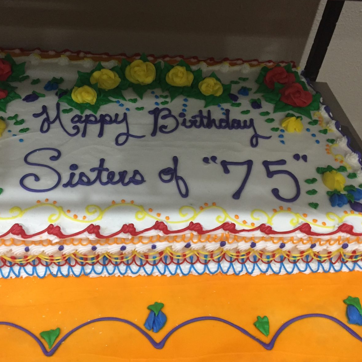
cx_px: 162
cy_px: 183
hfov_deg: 47.1
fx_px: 414
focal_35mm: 35
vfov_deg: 47.2
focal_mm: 4.15
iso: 250
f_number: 2.2
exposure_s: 1/24
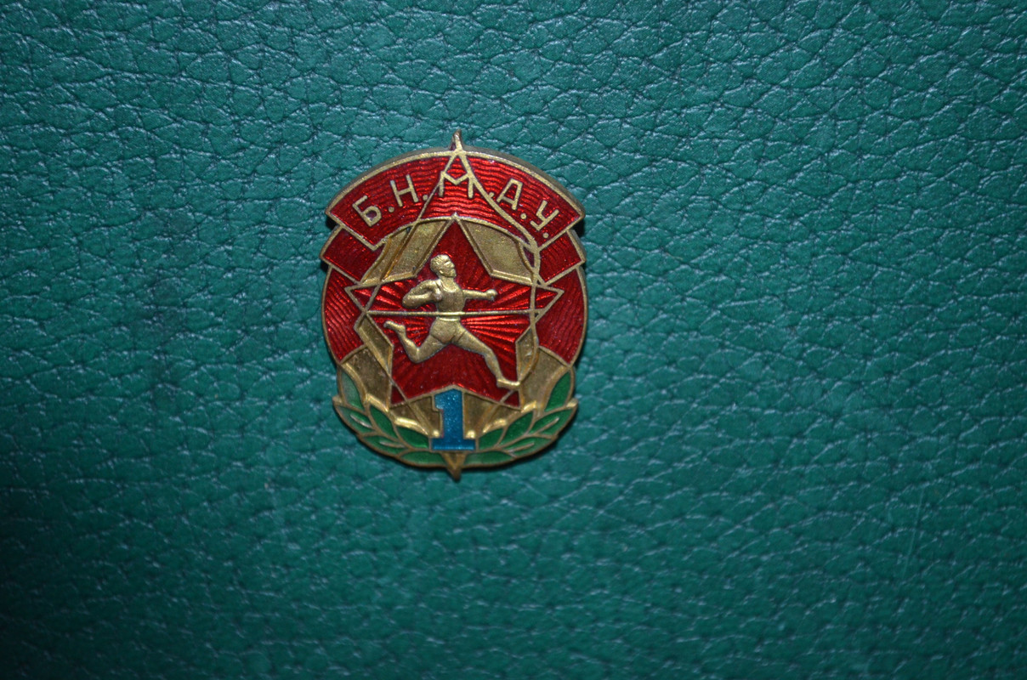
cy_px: 340
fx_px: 2349
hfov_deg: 24.7
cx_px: 514
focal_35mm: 82
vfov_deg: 16.5
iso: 1400
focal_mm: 55
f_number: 5.6
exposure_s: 1/60
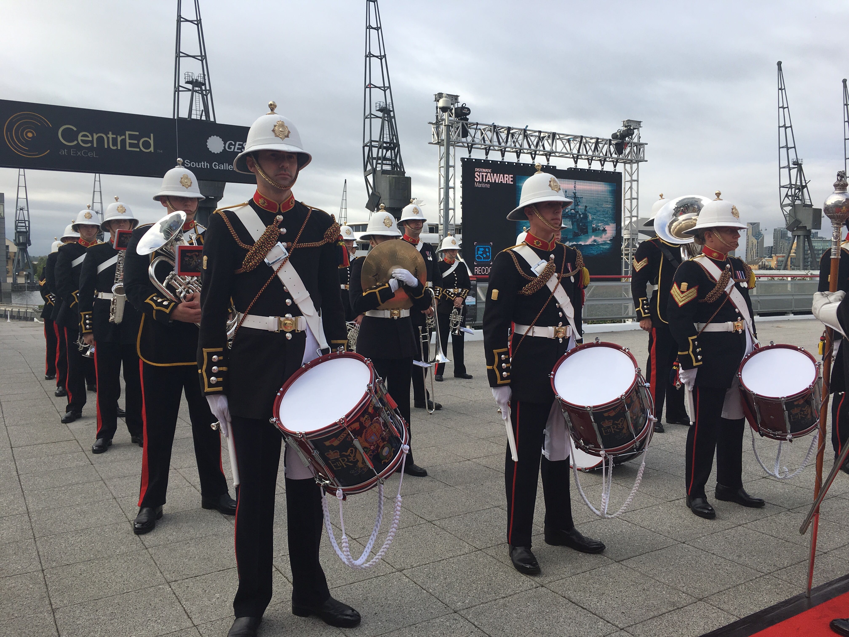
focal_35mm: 29
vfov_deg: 48.2
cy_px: 318
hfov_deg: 61.7
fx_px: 711
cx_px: 424
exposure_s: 1/625
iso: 25
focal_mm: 4.15
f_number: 2.2
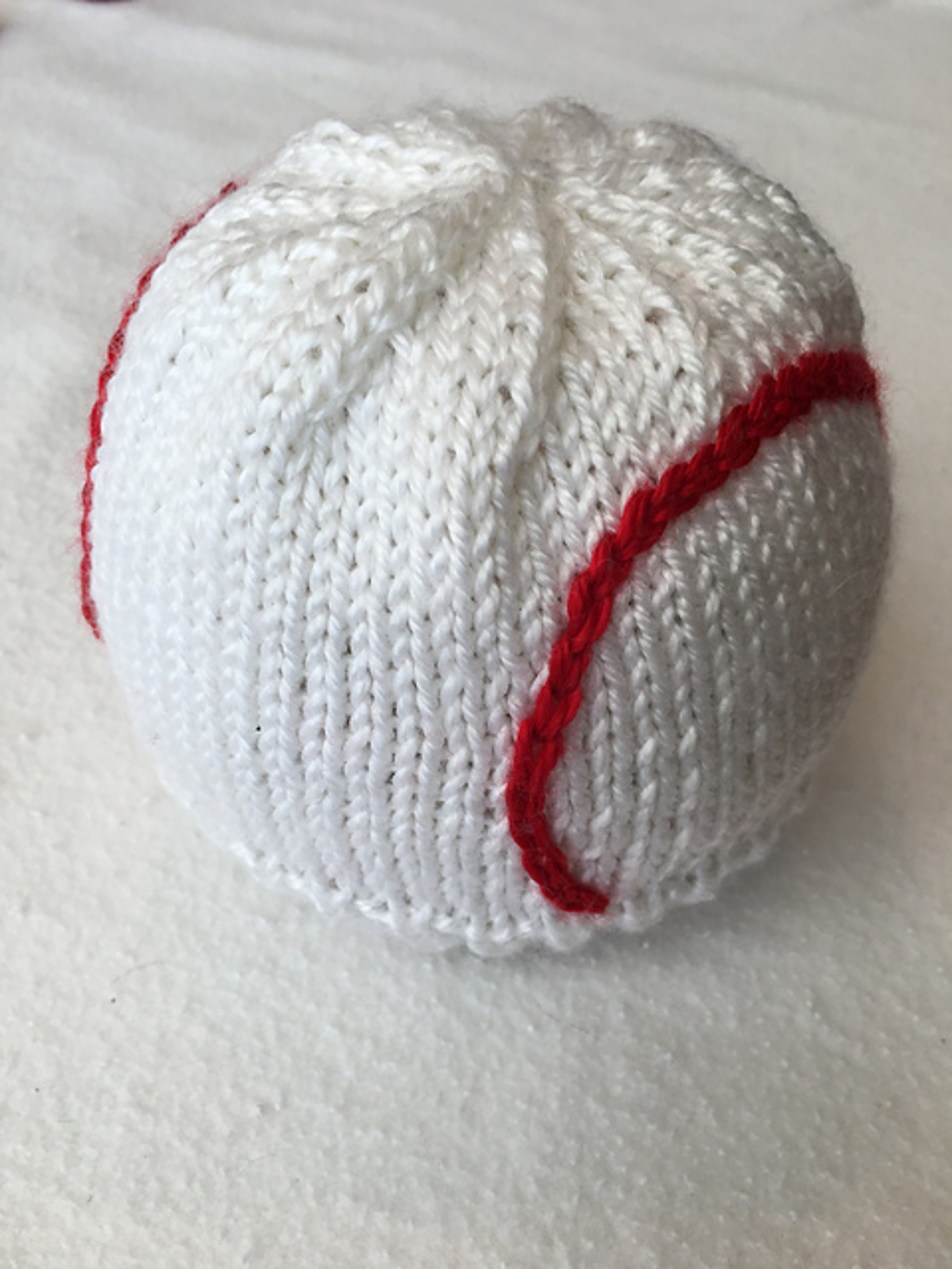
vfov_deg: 61.7
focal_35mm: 29
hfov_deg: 48.2
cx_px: 476
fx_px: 1063
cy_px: 634
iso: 25
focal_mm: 4.15
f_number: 2.2
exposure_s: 1/120
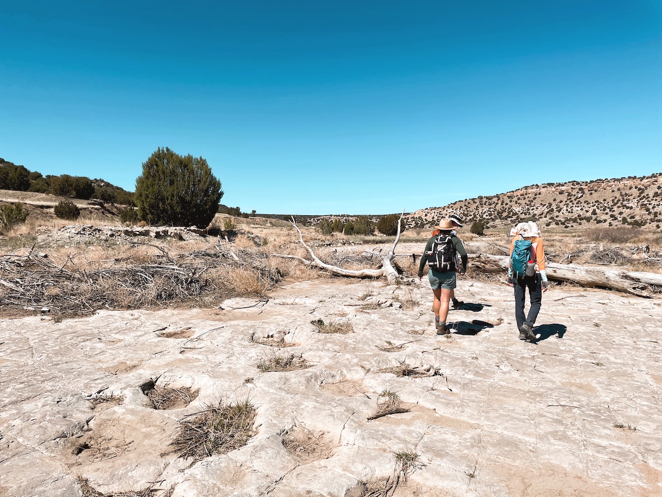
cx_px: 331
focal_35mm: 26
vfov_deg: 53.1
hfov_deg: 67.3
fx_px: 497
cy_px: 248
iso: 32
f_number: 1.6
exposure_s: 1/6135
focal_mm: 4.2
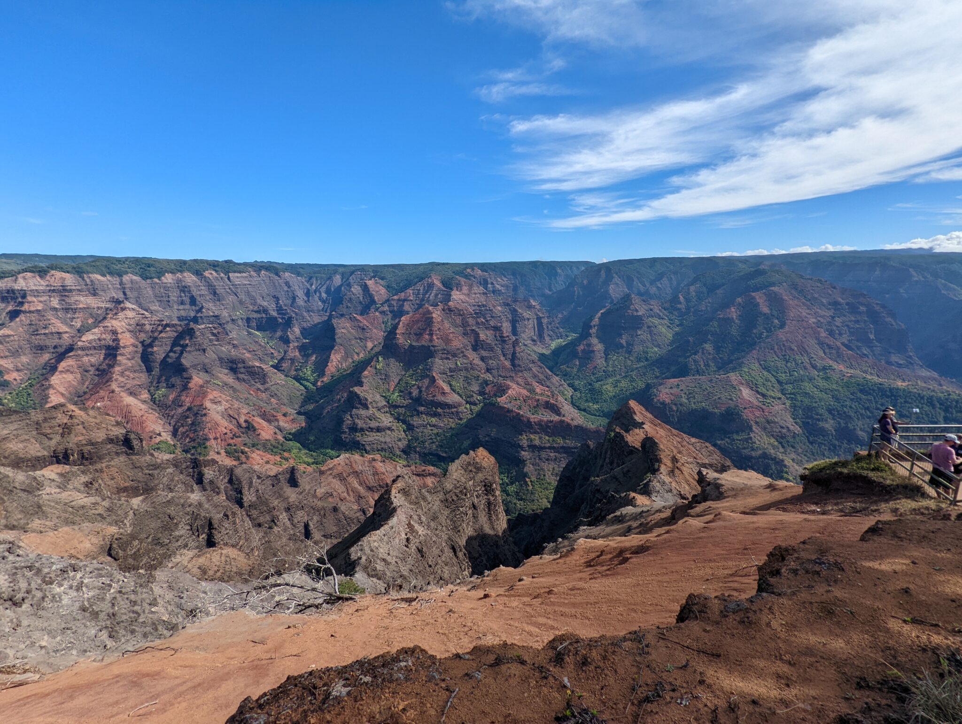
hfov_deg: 94.4
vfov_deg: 78.2
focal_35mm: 16
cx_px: 481
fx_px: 445
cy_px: 362
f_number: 2.2
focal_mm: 2.35
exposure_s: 1/1898
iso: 48
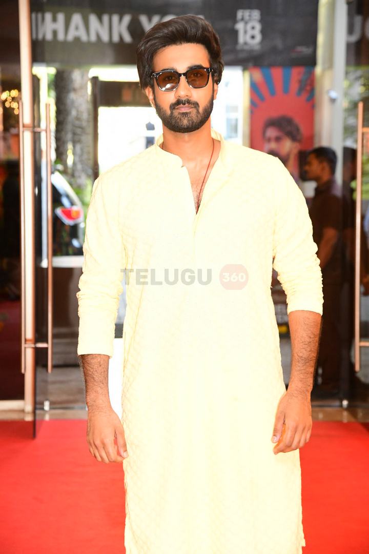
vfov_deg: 23.9
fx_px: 1307
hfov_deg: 16.1
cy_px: 277
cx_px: 184
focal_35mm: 85
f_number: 5
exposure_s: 1/125
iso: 3200
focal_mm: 85
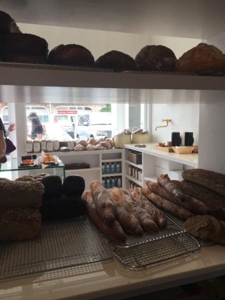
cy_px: 150
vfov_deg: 61.7
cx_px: 112
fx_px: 251
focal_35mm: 29
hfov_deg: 48.2
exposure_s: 1/120
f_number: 2.2
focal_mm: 4.15
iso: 40
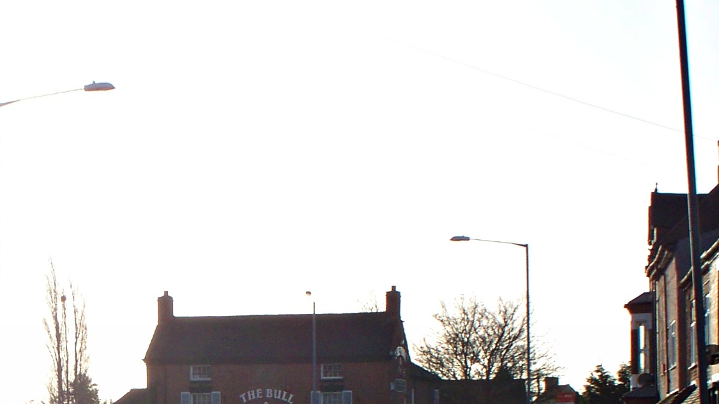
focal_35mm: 109
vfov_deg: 11.0
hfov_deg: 19.3
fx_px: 2078
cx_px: 90
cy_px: 451
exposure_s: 1/400
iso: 64
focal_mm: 7.54
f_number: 5
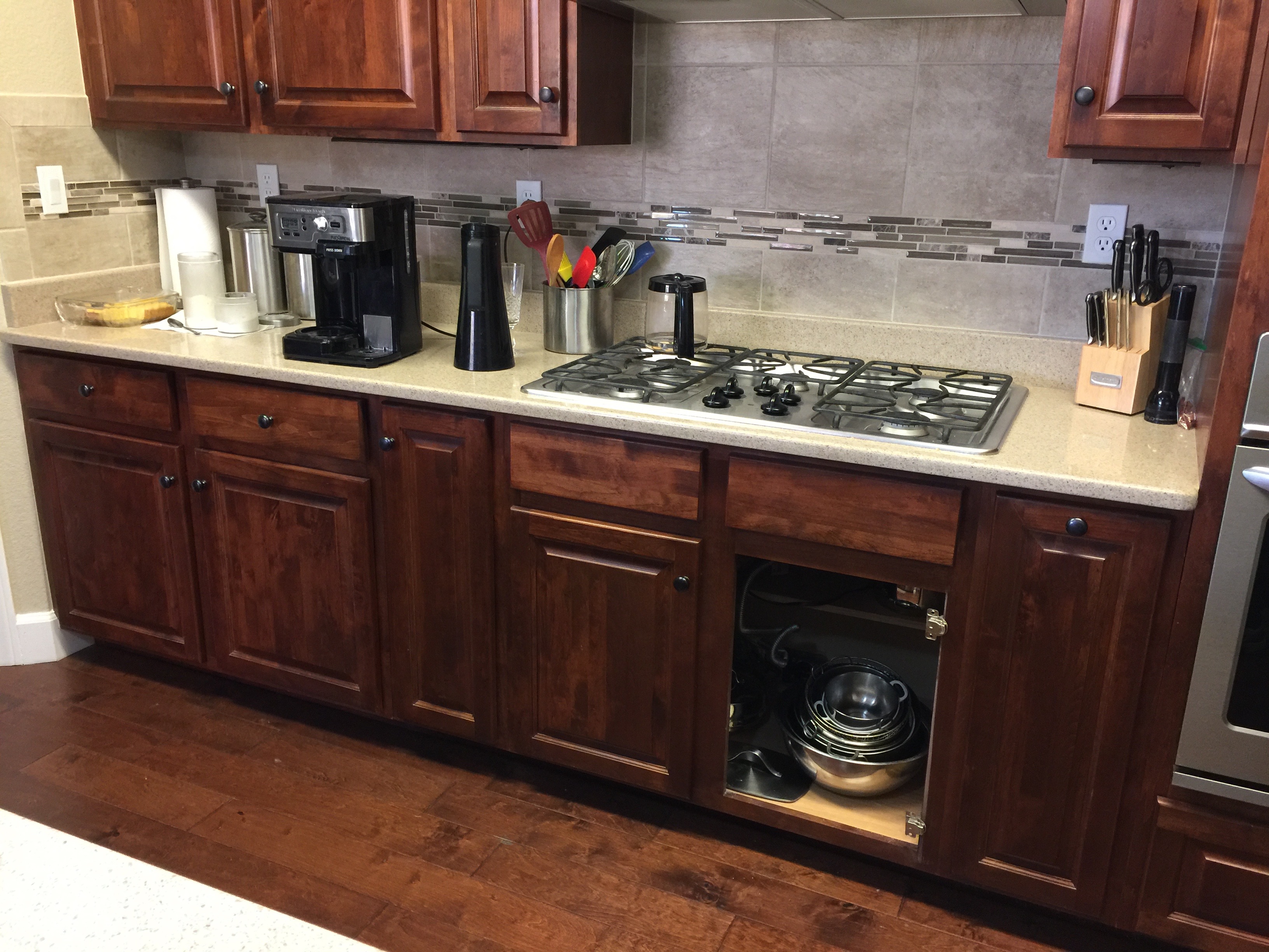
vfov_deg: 48.2
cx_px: 634
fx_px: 1063
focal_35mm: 29
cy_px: 476
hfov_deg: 61.7
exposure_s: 1/15
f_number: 2.2
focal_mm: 4.15
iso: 80
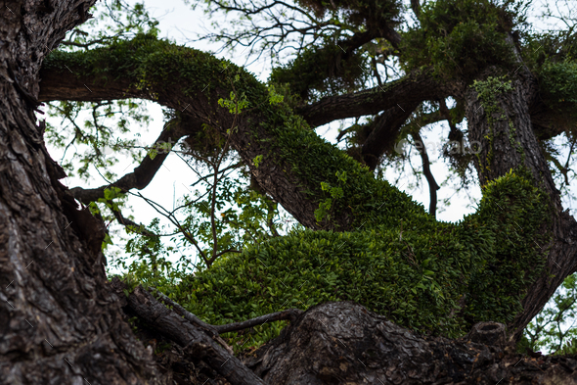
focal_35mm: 50
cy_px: 192
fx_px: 801
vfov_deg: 27.0
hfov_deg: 39.6
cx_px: 288
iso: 50
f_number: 4
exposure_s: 1/200
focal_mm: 50
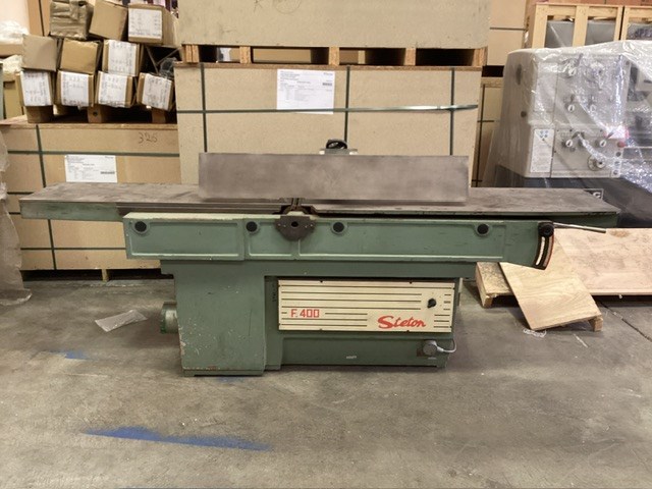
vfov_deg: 45.4
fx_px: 584
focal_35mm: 31
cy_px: 244
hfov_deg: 58.4
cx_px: 326
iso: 250
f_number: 2.4
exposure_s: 1/50
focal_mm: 3.3
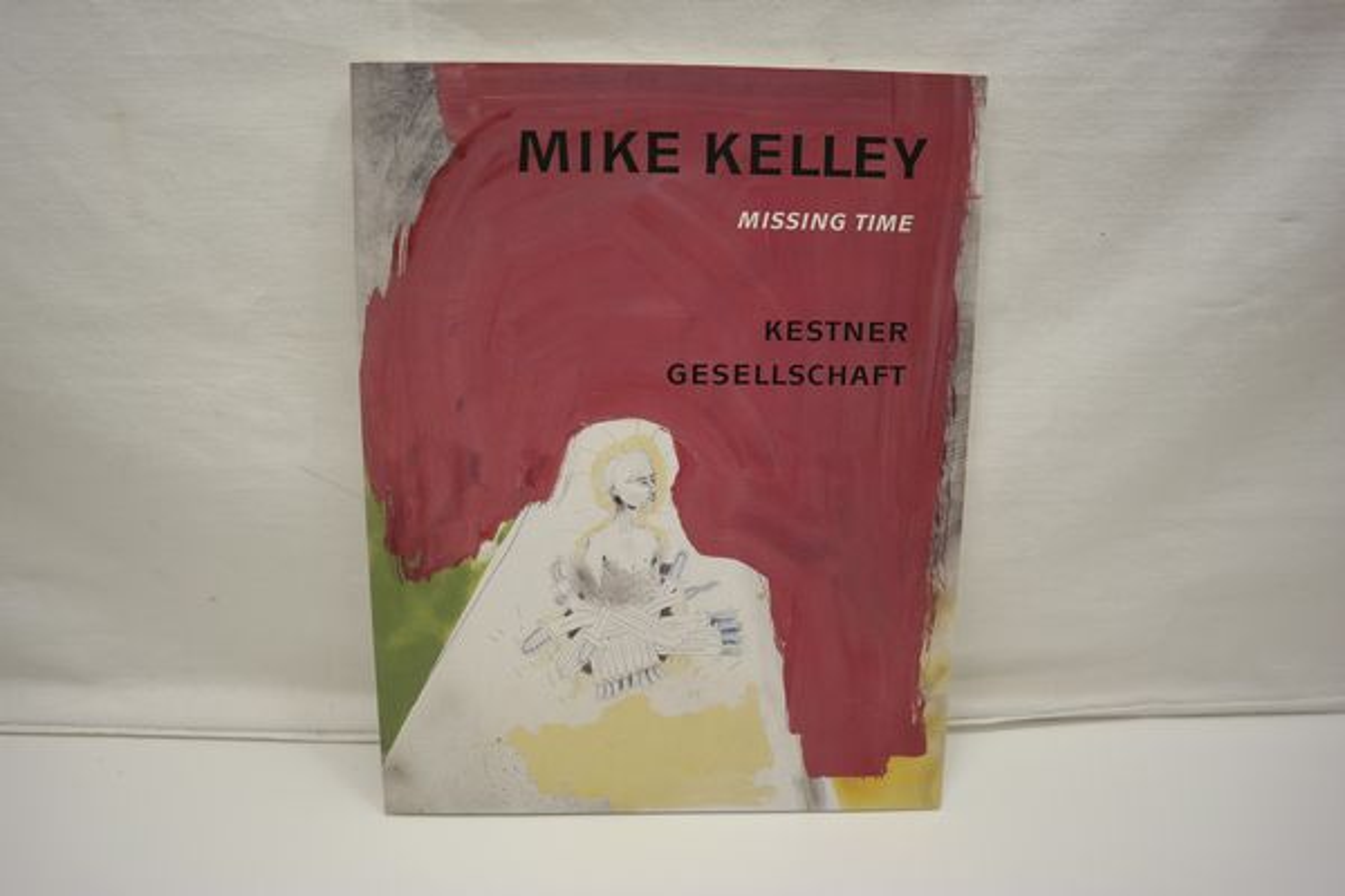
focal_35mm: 27
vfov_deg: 47.9
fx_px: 1009
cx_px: 672
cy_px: 448
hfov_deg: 67.4
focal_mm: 18
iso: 100
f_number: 3.5
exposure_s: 1/80
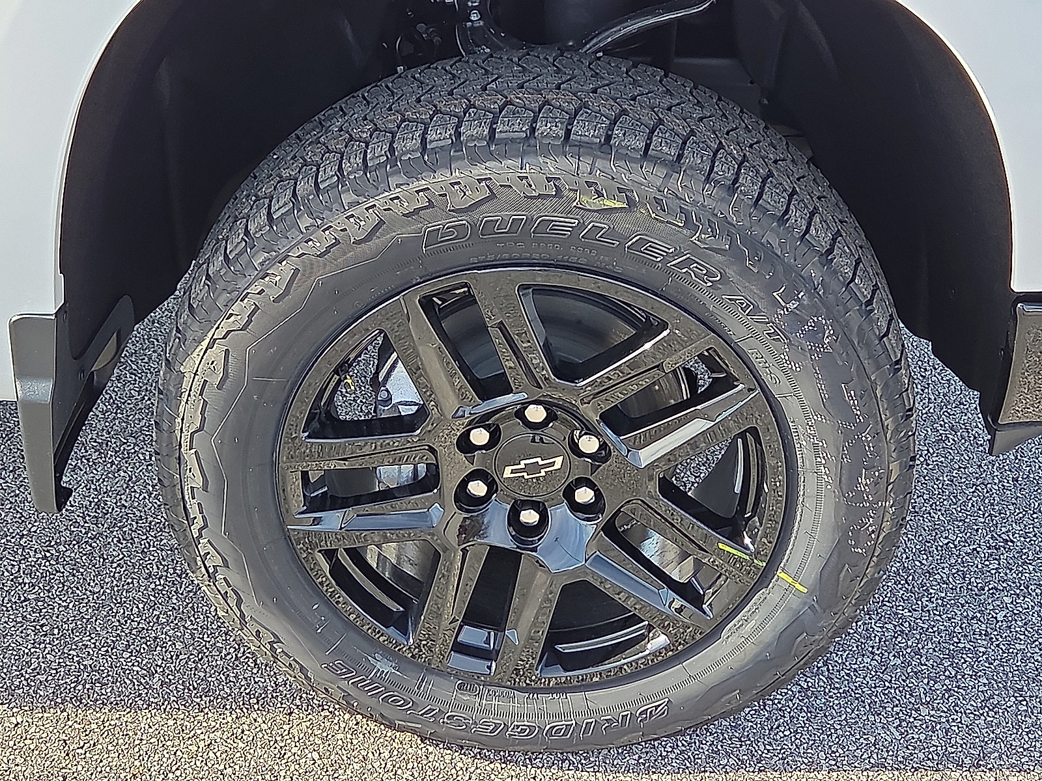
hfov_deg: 31.7
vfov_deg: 24.0
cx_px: 521
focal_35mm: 61
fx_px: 1836
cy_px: 390
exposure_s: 1/312
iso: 25
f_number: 1.8
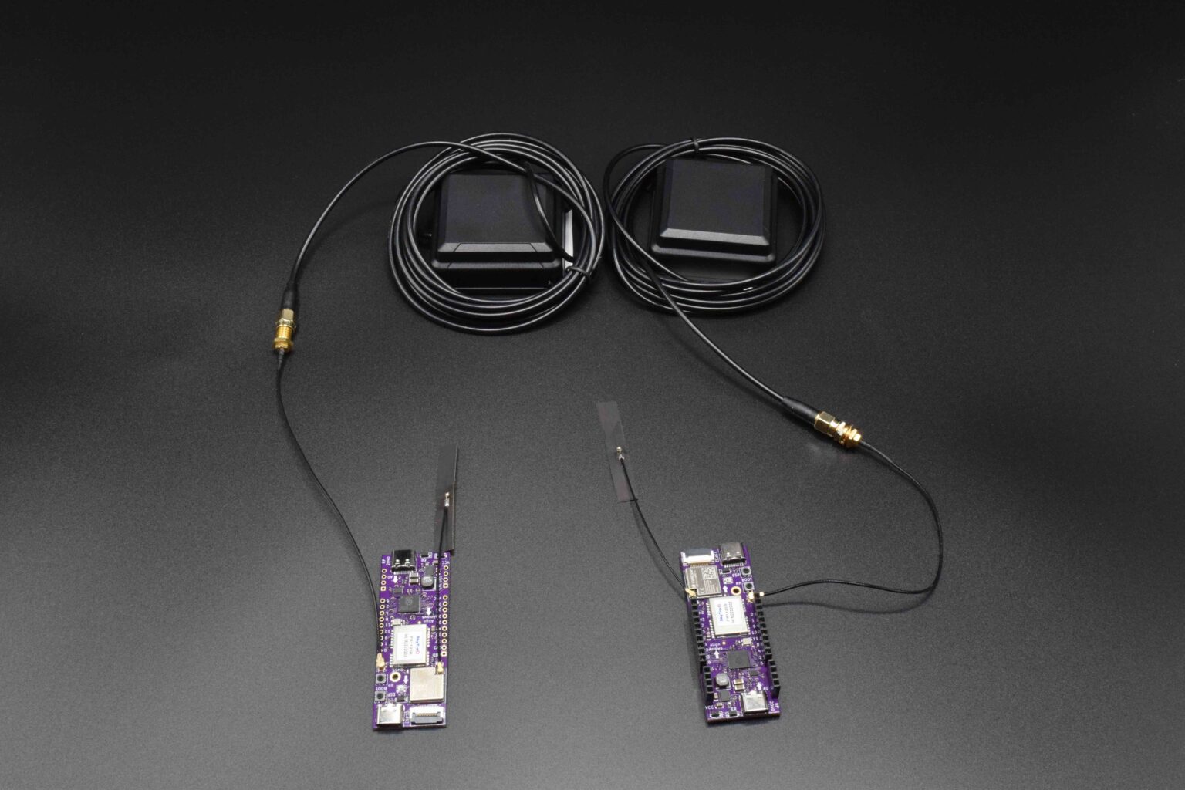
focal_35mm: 44
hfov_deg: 45.0
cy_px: 395
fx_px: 1432
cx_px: 592
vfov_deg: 30.8
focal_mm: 29
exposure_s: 1/60
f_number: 20
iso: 1600
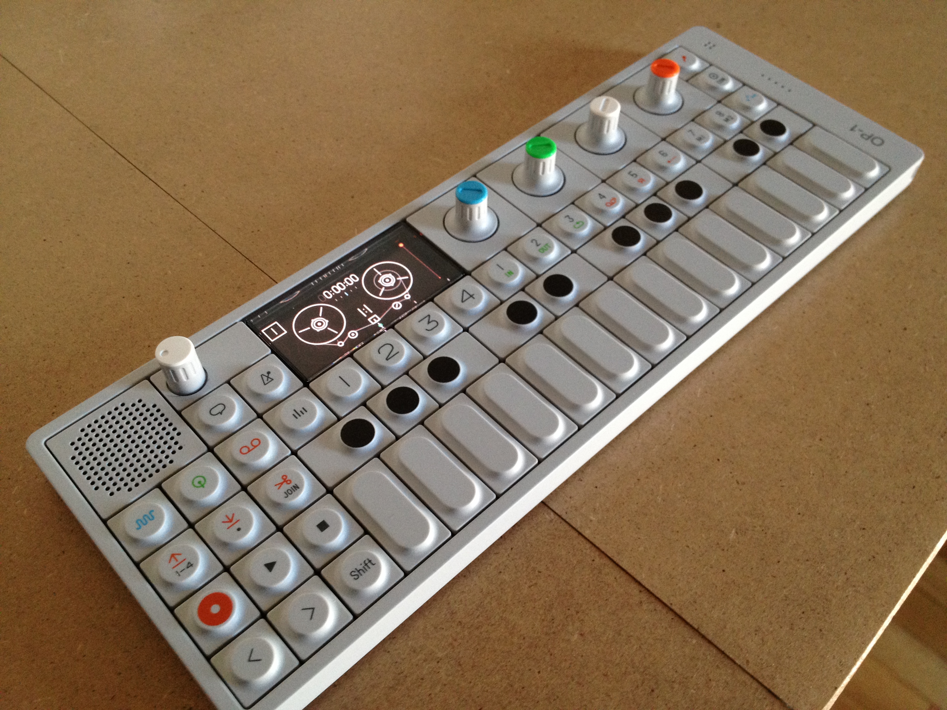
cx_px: 474
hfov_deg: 52.6
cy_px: 355
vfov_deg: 40.7
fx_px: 958
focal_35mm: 35
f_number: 2.4
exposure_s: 1/20
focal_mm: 4.28
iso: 160
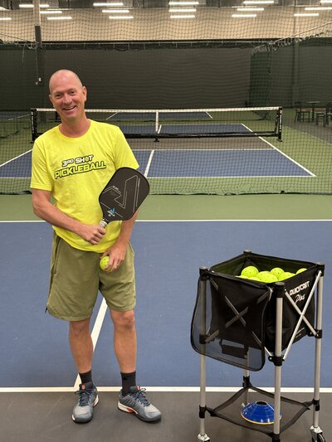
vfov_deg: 36.8
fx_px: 665
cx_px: 166
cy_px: 221
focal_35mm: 52
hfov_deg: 28.0
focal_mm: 5.96
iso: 80
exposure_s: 1/60
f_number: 1.6
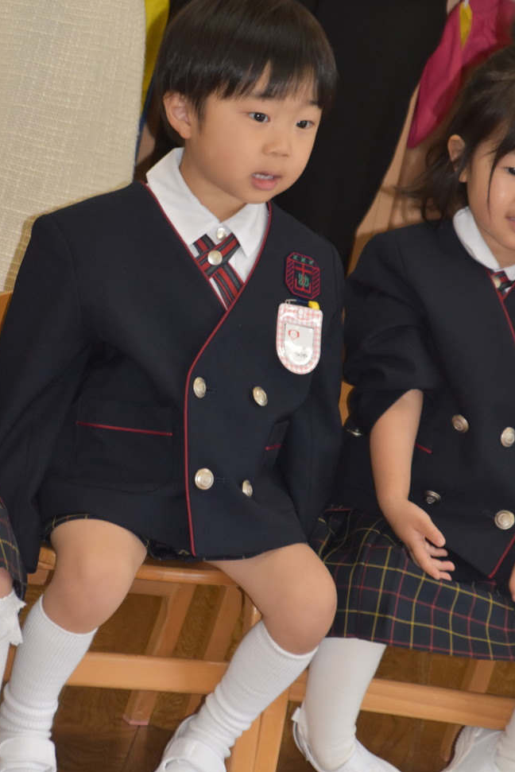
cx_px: 217
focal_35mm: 215
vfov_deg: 9.6
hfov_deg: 6.4
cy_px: 318
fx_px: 4610
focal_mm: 116
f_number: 5.6
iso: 1600
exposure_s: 1/125
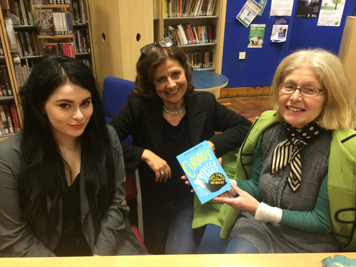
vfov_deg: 48.2
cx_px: 178
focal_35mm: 29
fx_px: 298
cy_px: 134
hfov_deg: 61.7
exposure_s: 1/25
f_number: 2.2
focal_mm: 4.15
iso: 320
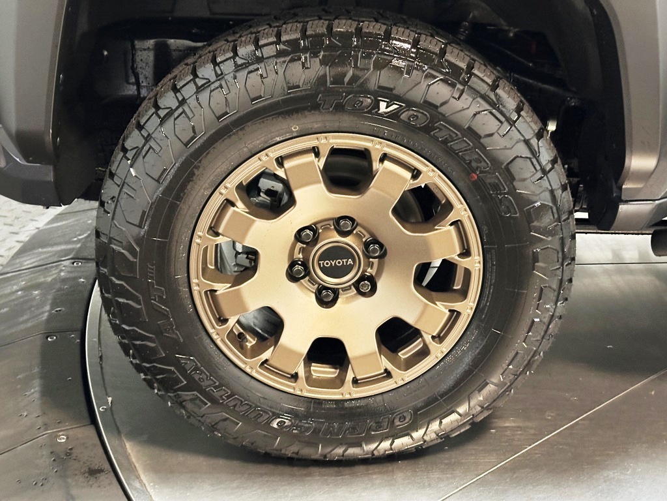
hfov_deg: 39.7
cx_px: 334
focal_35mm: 48
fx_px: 925
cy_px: 250
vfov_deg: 30.3
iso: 640
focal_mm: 6.86
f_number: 1.78
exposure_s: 1/24
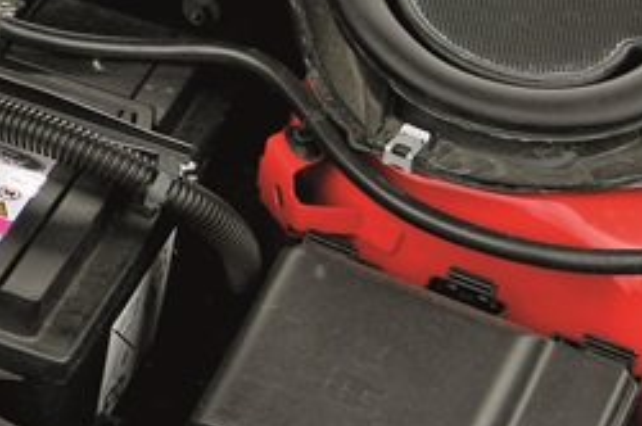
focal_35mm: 173
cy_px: 121
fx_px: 3081
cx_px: -619
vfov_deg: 7.9
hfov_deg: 10.9
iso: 200
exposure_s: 1/250
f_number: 7.1
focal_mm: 24
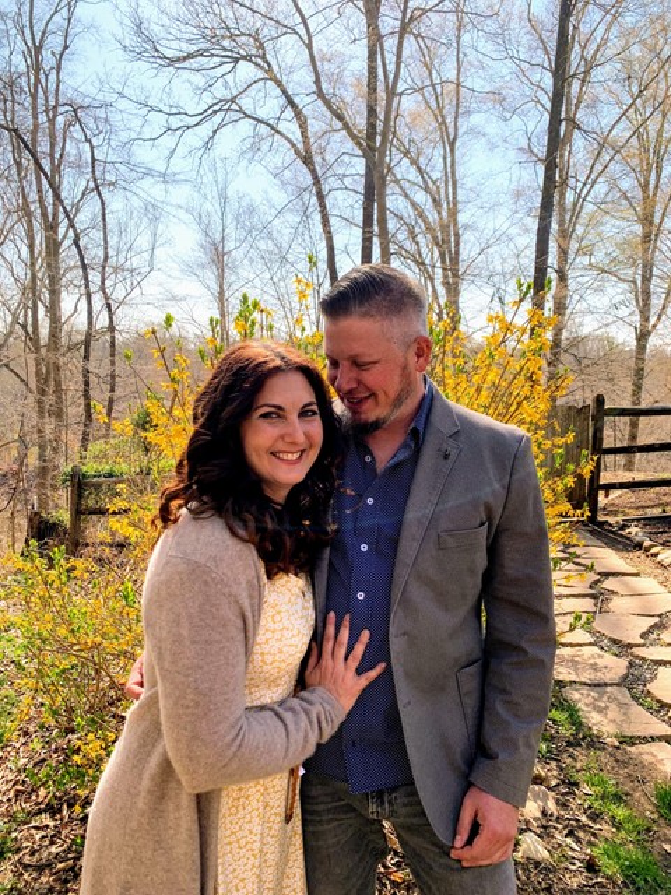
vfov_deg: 67.3
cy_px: 448
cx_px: 336
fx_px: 672
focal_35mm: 26
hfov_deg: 53.1
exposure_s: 1/903
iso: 25
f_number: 1.8
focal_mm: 4.25
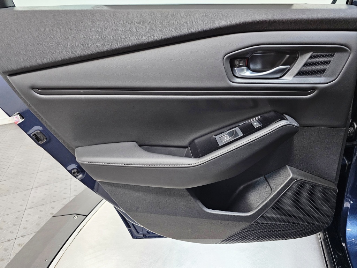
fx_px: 237
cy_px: 134
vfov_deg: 58.9
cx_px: 178
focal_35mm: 23
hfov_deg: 73.9
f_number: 1.7
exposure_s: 1/24
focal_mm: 6.3
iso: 800
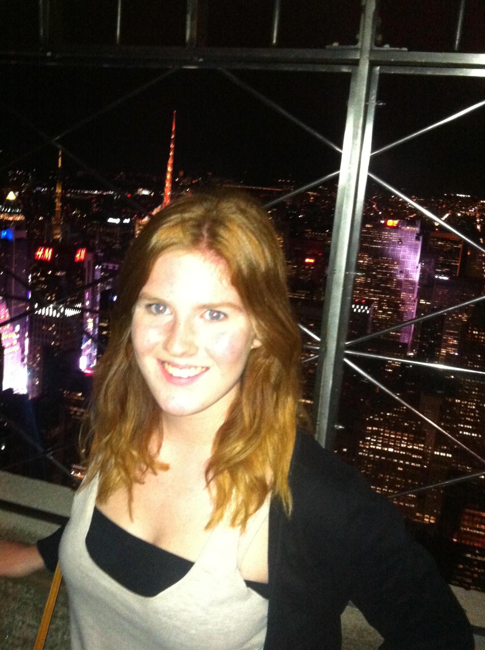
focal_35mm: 43
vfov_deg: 43.9
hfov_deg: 33.4
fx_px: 805
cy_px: 326
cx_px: 189
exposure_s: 1/15
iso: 500
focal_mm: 3.85
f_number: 2.8
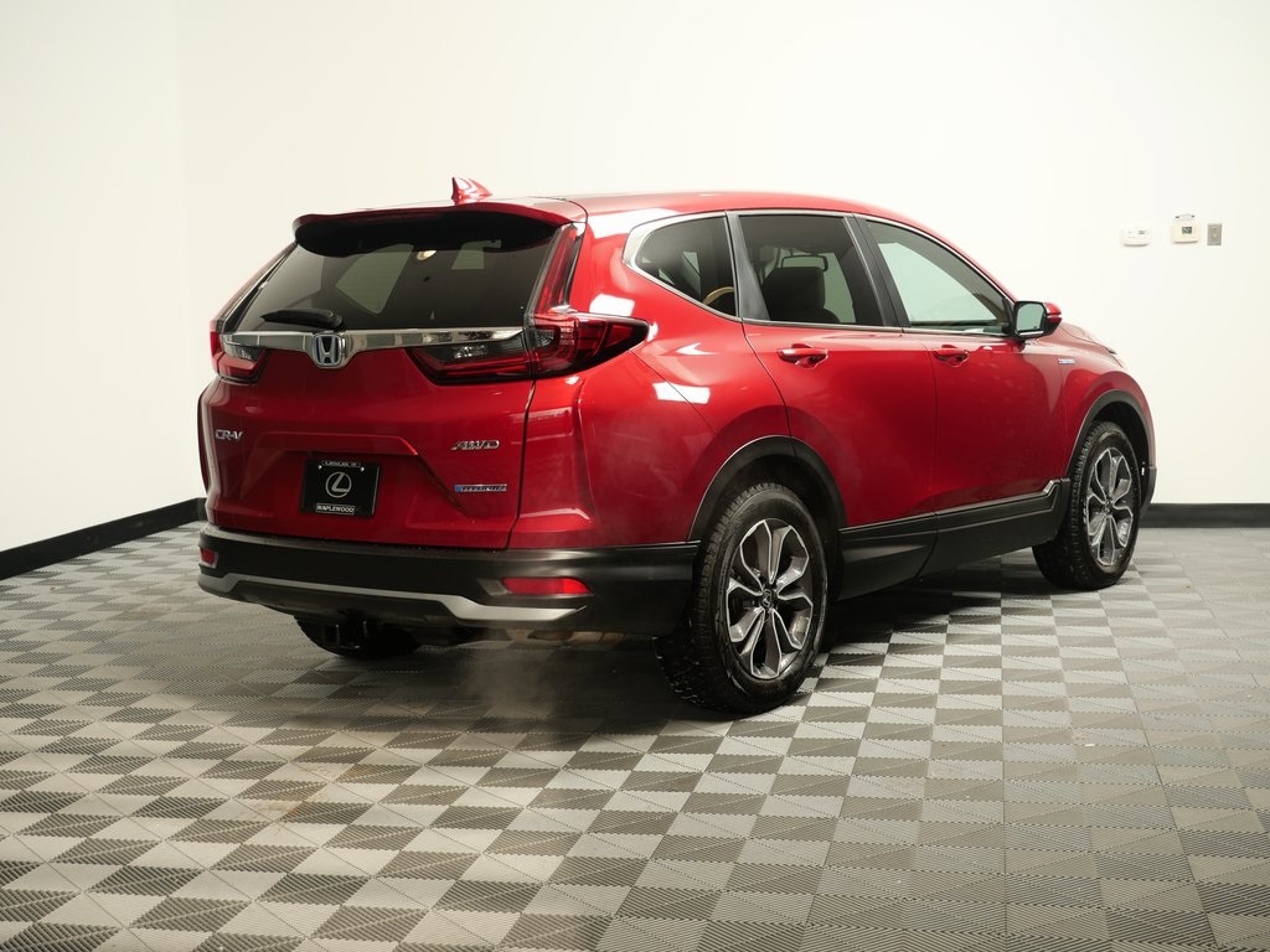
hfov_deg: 42.9
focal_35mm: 44
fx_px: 1614
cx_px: 635
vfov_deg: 32.9
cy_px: 476
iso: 250
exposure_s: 1/200
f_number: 5
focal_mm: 22
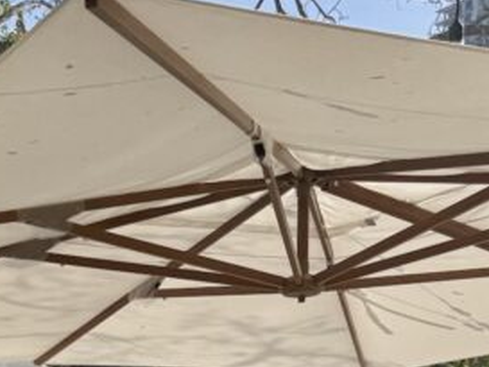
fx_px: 1272
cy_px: 598
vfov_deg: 14.9
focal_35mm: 90
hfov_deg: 20.0
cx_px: -138
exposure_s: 1/2415
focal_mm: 6.76
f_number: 1.78
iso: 80
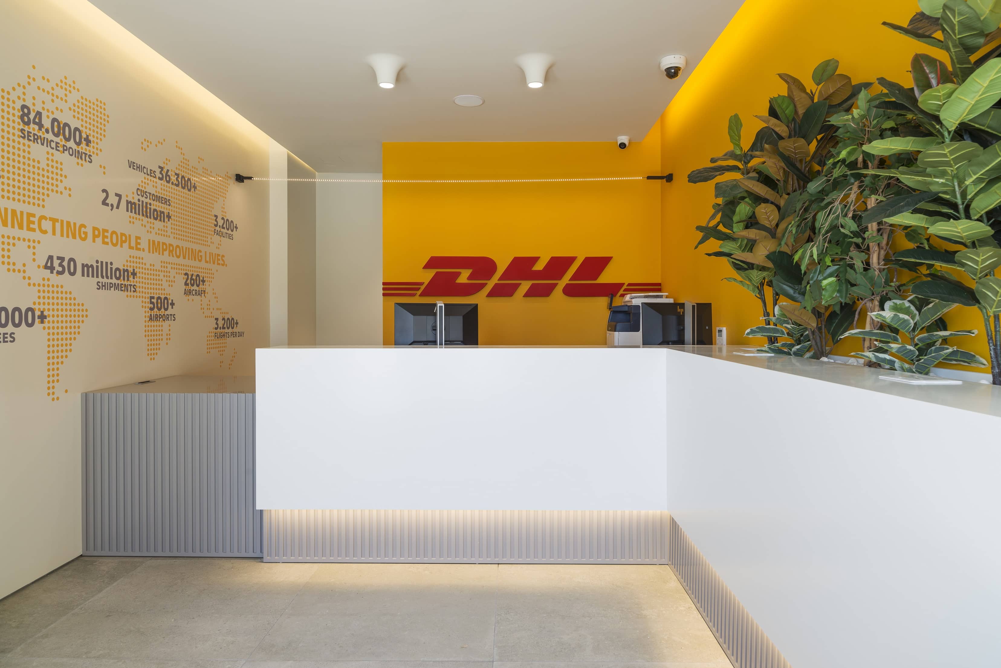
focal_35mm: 21
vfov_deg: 59.5
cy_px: 334
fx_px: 584
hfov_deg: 81.2
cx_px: 500
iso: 100
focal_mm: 21
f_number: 11
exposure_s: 1/8
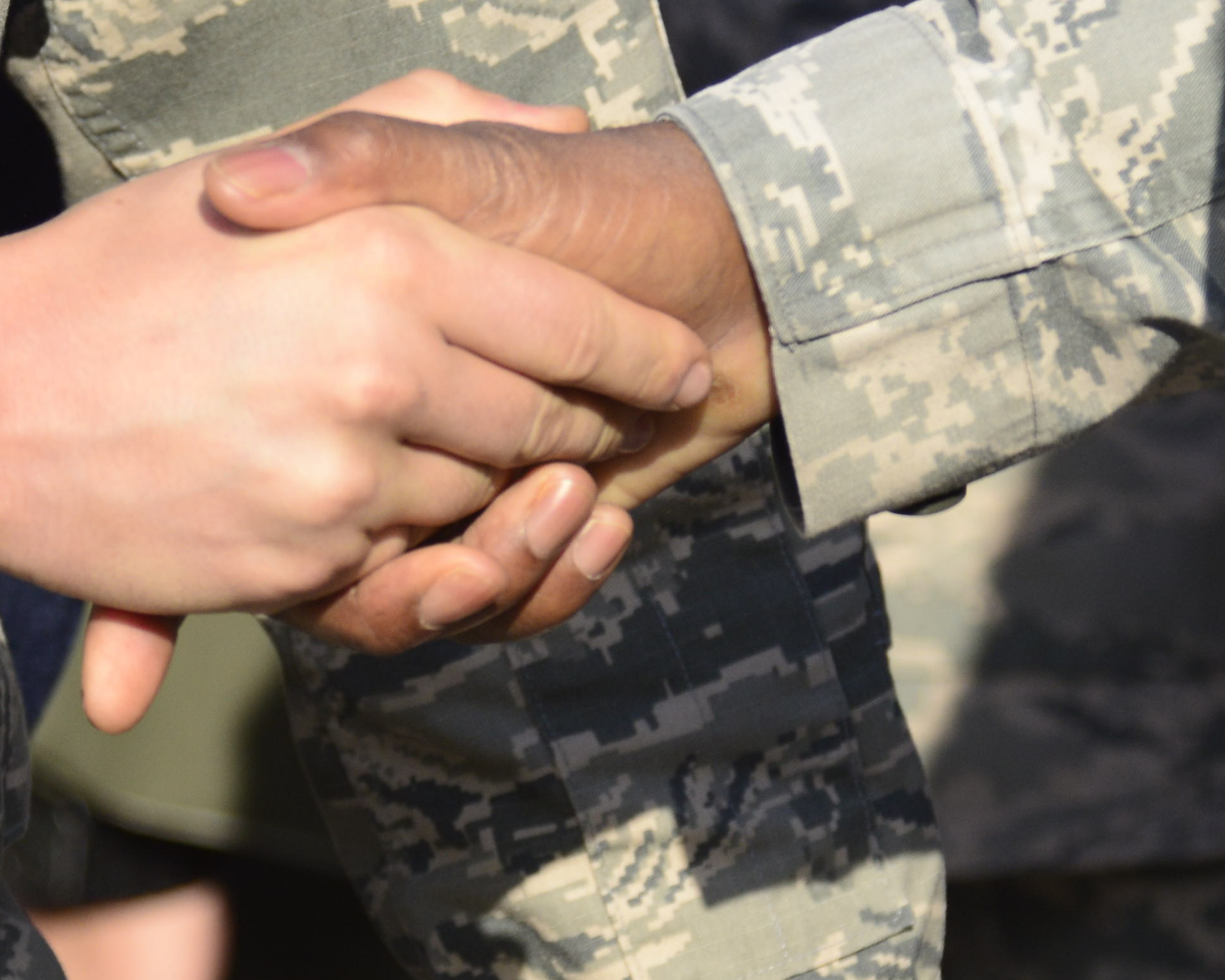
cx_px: 507
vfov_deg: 2.5
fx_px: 22807
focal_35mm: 629
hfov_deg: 3.1
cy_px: 281
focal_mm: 175
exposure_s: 1/1600
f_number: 5
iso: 400
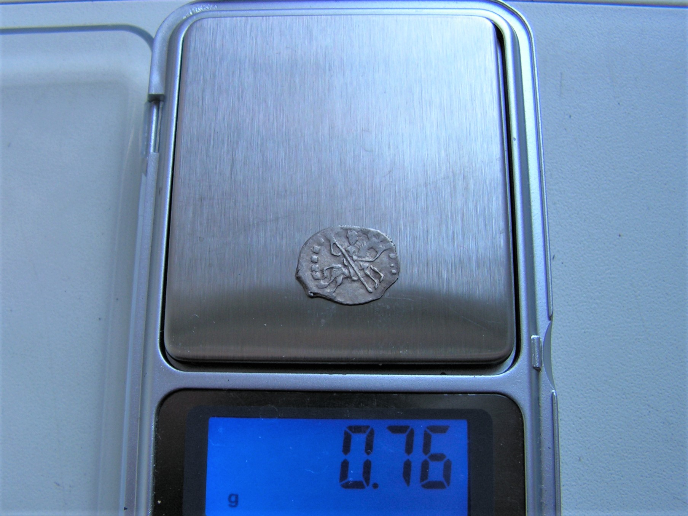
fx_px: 715
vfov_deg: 39.6
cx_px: 344
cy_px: 258
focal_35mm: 36
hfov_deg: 51.4
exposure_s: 1/50
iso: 64
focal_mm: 6
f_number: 3.2
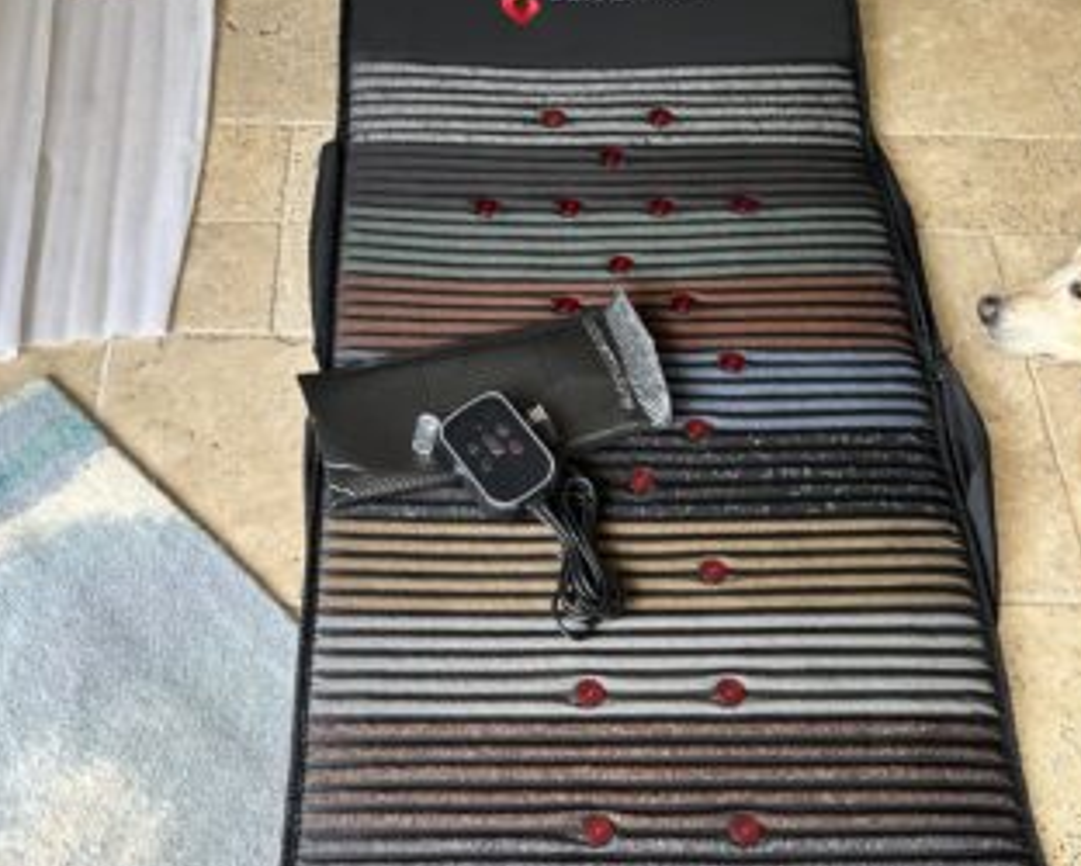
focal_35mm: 33
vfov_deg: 43.4
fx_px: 1056
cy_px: 630
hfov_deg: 54.2
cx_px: 540
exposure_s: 1/121
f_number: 1.78
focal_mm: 6.86
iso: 125
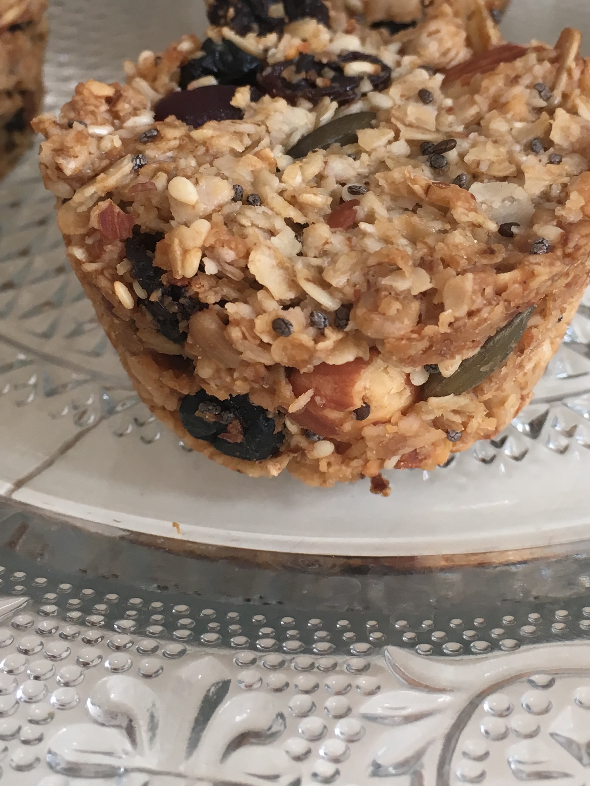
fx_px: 1273
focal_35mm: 56
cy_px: 253
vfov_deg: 34.0
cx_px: 334
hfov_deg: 26.1
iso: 25
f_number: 2.2
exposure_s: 1/33
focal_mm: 4.15
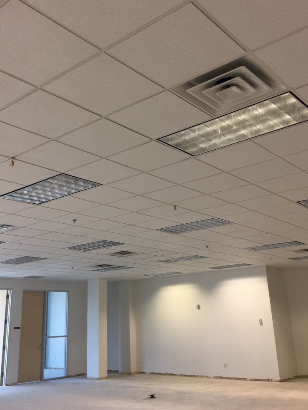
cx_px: 137
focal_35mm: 36
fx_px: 427
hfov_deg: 39.6
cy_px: 172
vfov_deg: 51.1
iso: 25
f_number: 2.2
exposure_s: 1/40
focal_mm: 4.15
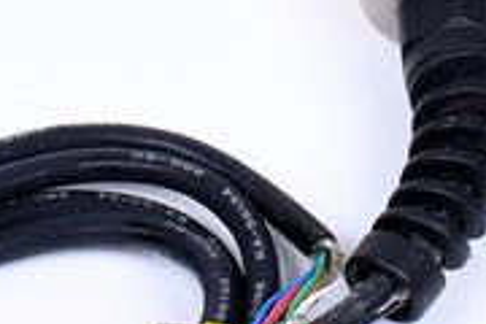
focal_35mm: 173
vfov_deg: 7.9
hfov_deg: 11.9
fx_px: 2335
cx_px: 219
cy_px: 148
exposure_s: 1/200
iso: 200
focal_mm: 35
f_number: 14
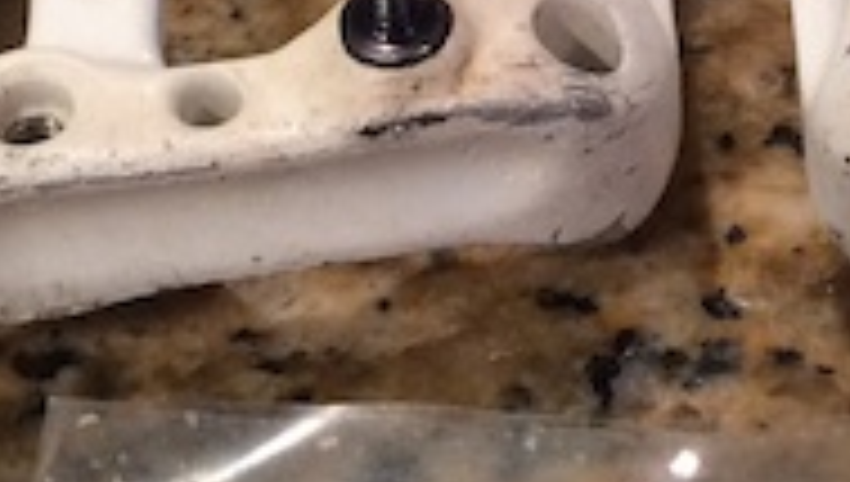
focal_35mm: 138
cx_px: 783
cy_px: -374
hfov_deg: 15.3
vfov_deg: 8.5
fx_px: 3115
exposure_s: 1/30
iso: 125
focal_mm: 4.12
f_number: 2.2
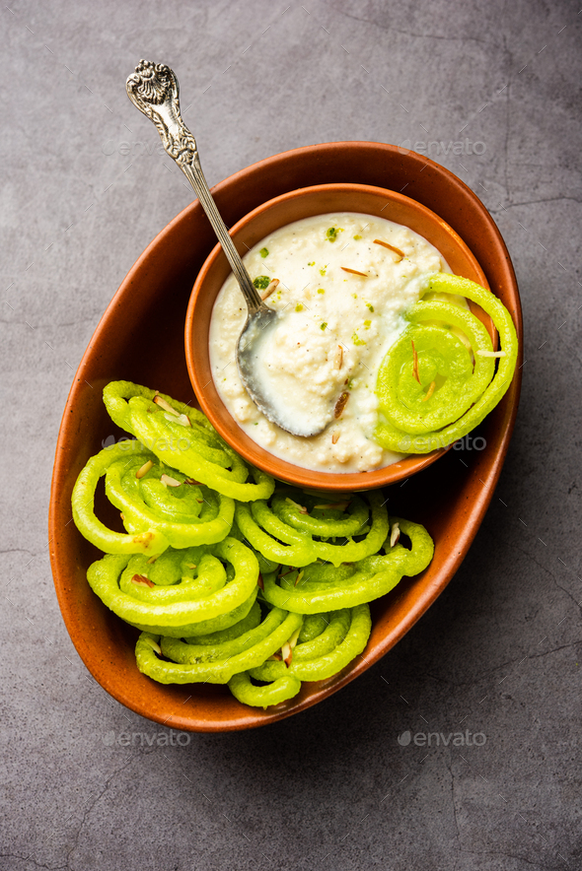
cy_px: 436
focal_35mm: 60
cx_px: 291
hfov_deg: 22.6
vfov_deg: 33.4
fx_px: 1454
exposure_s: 1/125
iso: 100
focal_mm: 60
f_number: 6.3
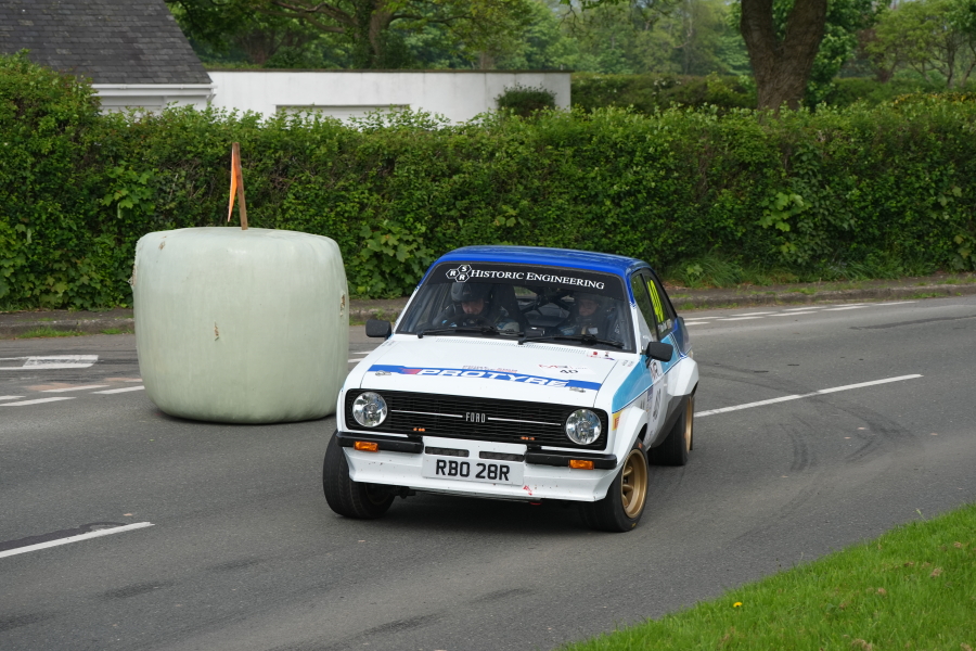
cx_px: 488
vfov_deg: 13.7
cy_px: 326
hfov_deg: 20.4
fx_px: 2711
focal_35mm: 100
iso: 800
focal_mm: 100
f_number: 10
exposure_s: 1/500
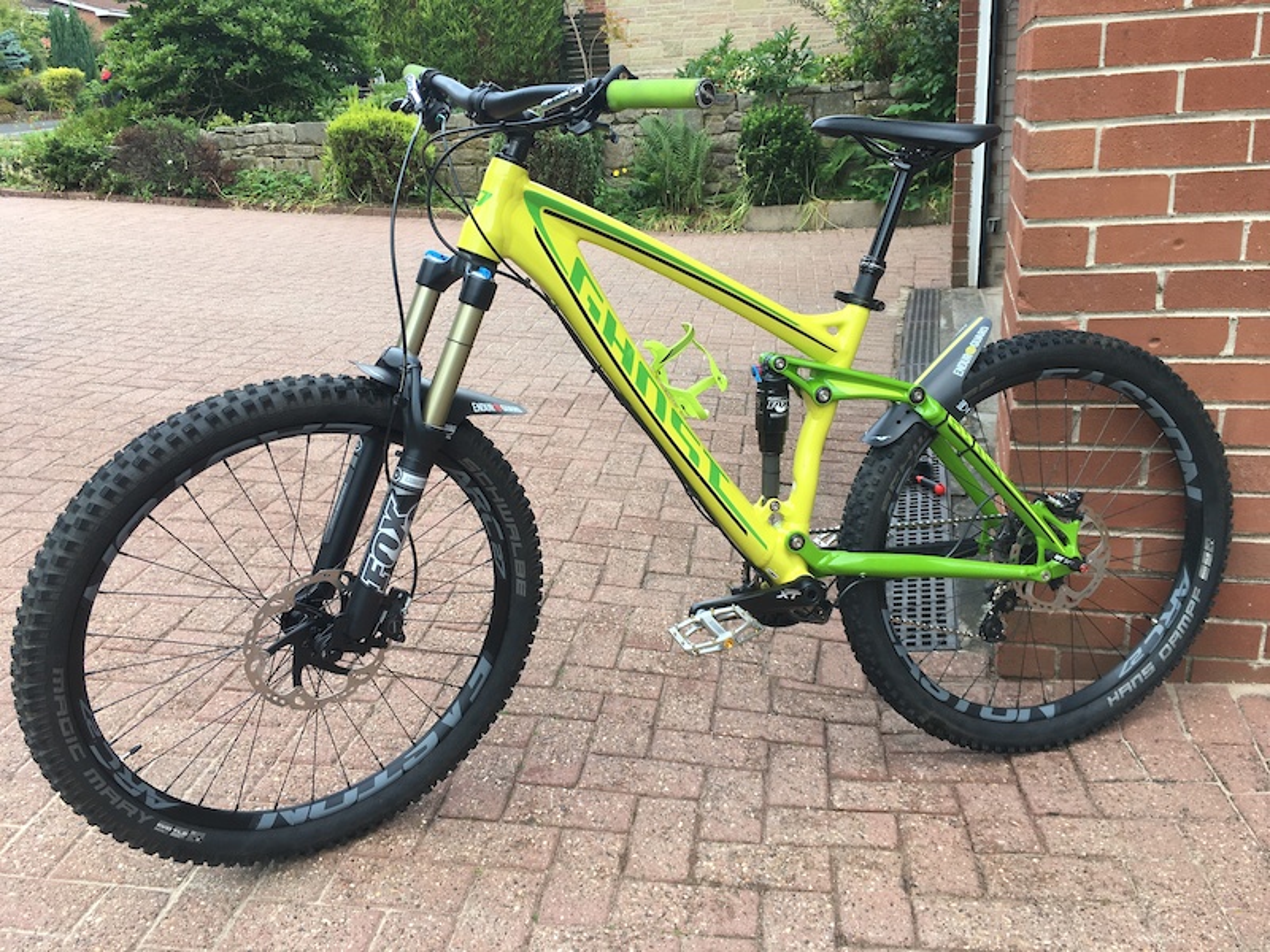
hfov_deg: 61.7
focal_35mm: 29
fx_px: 1064
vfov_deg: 48.2
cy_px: 476
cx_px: 635
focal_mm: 4.15
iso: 25
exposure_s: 1/407
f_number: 2.2
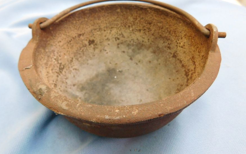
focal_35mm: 25
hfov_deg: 72.5
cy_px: 66
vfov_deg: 49.1
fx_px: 168
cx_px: 122
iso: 400
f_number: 3
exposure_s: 1/30
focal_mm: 4
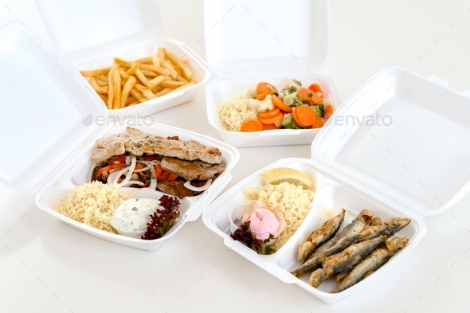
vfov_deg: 16.1
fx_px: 1109
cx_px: 235
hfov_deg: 23.9
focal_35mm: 85
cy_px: 156
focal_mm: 85
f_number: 4.5
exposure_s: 1/200
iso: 1600
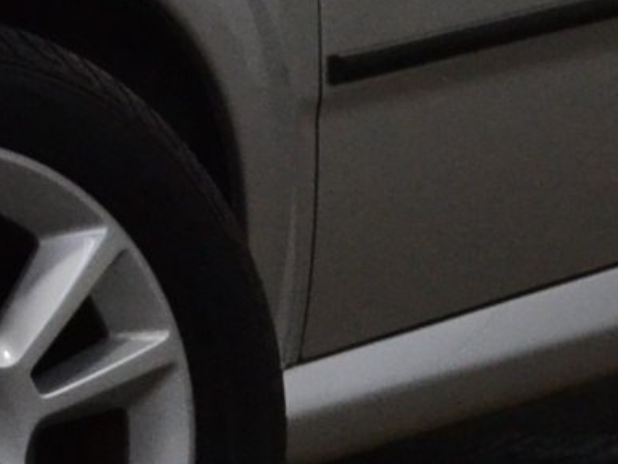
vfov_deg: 4.9
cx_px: -297
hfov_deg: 6.5
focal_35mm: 302
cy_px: -135
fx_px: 5391
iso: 1600
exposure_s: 1/500
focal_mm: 35
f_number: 5
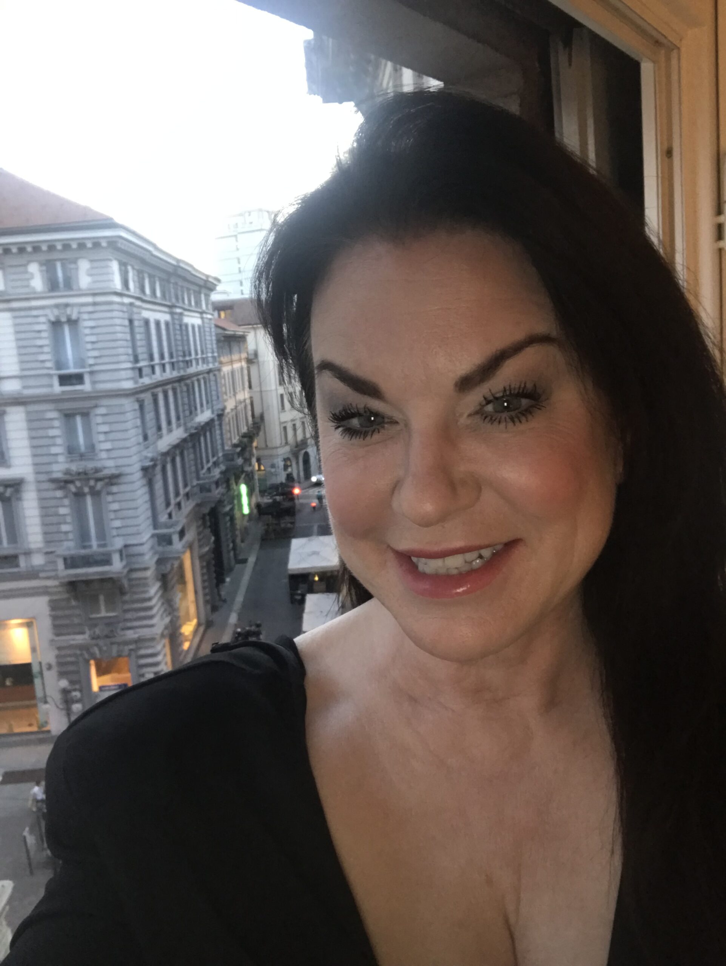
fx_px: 894
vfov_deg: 56.8
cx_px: 363
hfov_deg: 44.2
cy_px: 483
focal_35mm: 32
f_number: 2.2
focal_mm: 2.87
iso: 125
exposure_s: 1/25
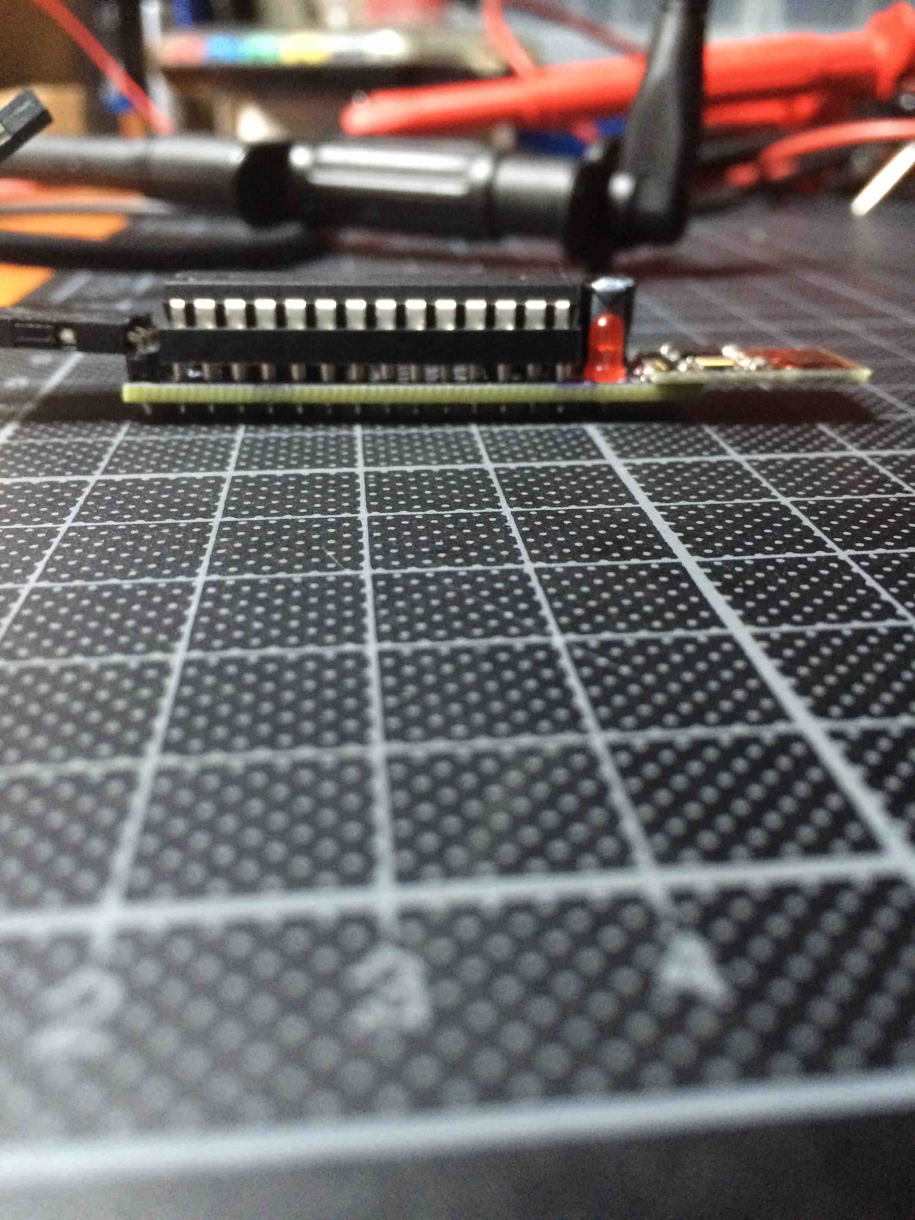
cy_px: 610
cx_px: 458
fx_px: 1022
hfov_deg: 48.2
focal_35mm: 29
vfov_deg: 61.7
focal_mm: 4.15
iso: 320
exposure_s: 1/17
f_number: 2.2
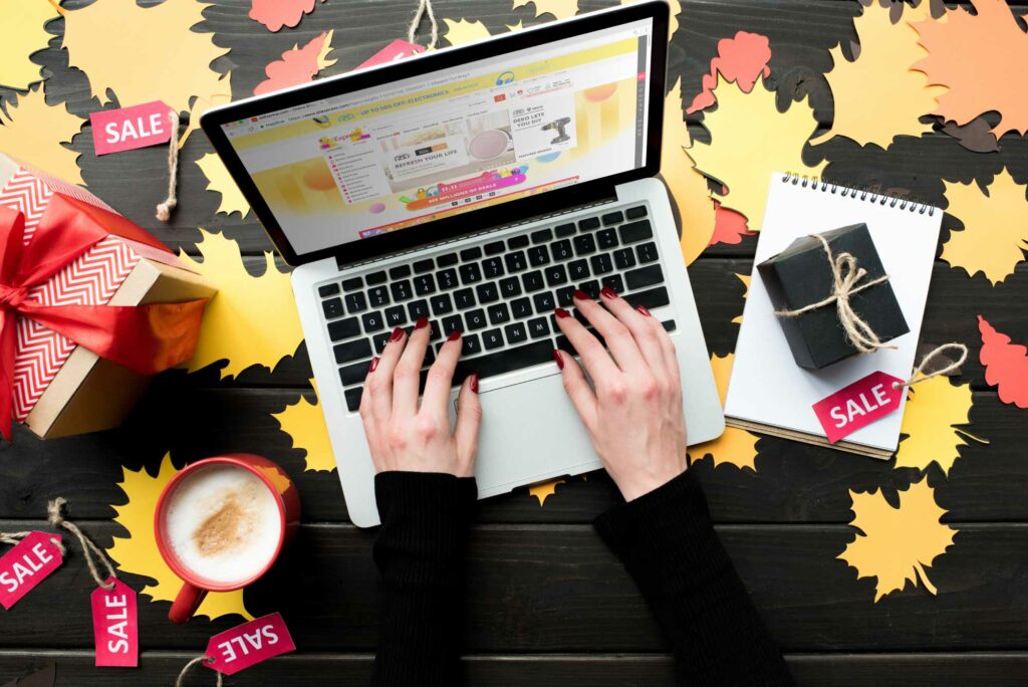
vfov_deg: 37.9
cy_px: 344
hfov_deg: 54.4
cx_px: 514
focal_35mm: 35
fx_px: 1000
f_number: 8
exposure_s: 1/15
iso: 400
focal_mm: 35
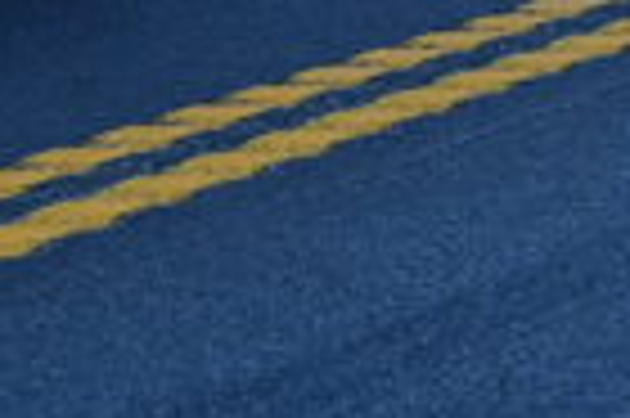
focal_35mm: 472
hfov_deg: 4.3
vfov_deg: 2.9
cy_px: -645
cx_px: -292
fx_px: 8250
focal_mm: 86
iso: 500
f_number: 5.6
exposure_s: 1/500
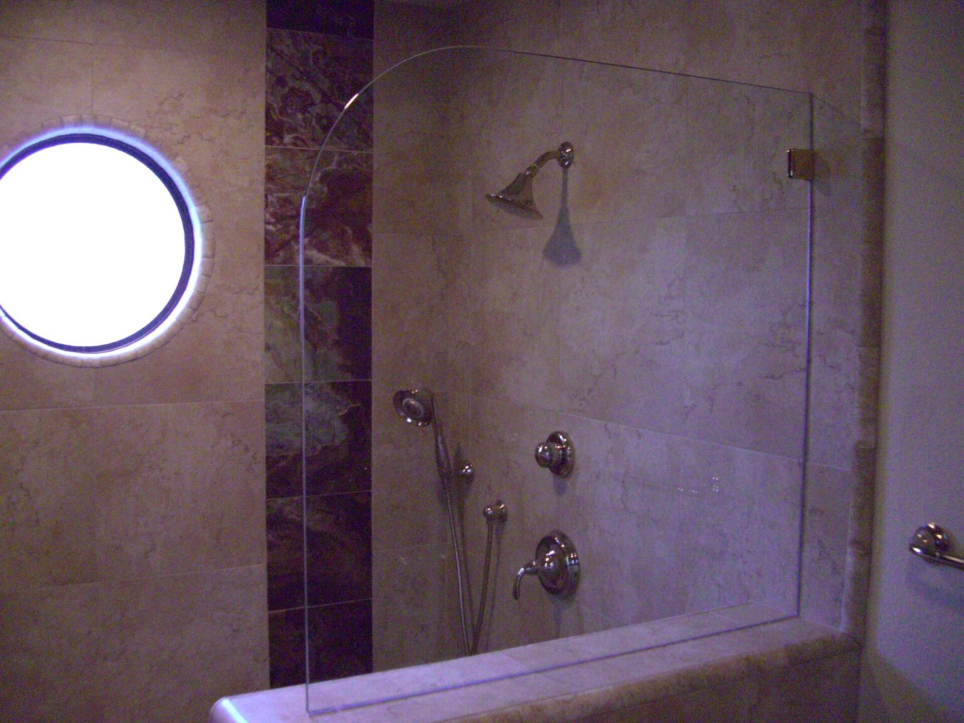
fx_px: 1058
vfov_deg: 37.7
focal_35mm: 38
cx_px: 482
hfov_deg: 49.0
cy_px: 362
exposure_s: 1/50
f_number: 2.8
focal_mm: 7.9
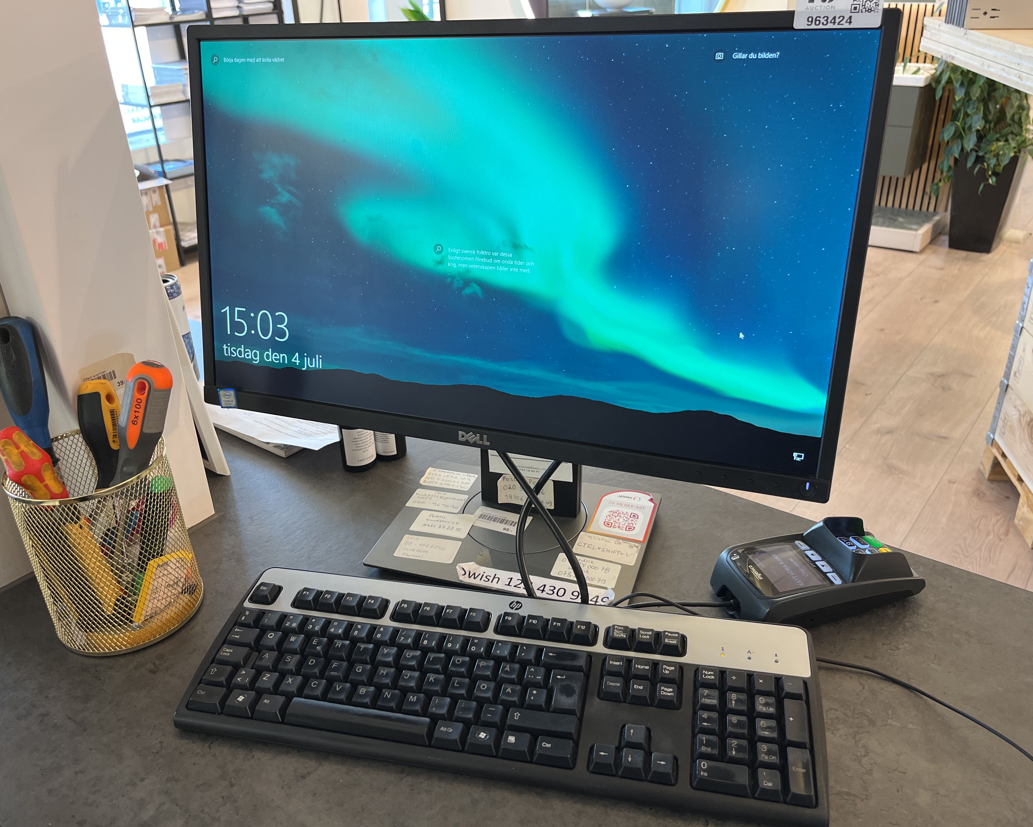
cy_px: 410
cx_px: 497
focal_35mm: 28
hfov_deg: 62.2
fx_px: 856
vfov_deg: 51.5
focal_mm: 5.1
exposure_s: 1/50
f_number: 1.6
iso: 100
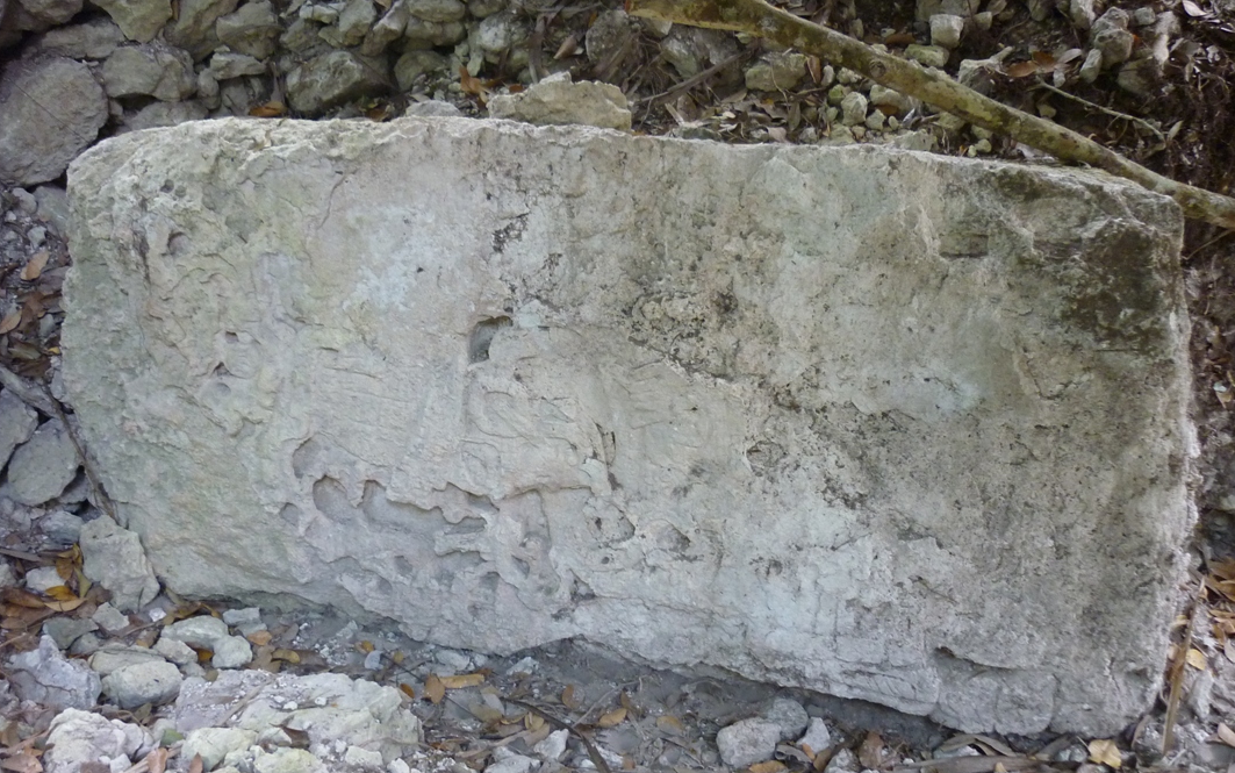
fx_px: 1212
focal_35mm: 36
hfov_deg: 54.0
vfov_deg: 35.4
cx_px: 611
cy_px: 380
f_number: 2.8
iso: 320
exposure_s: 1/30
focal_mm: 5.5
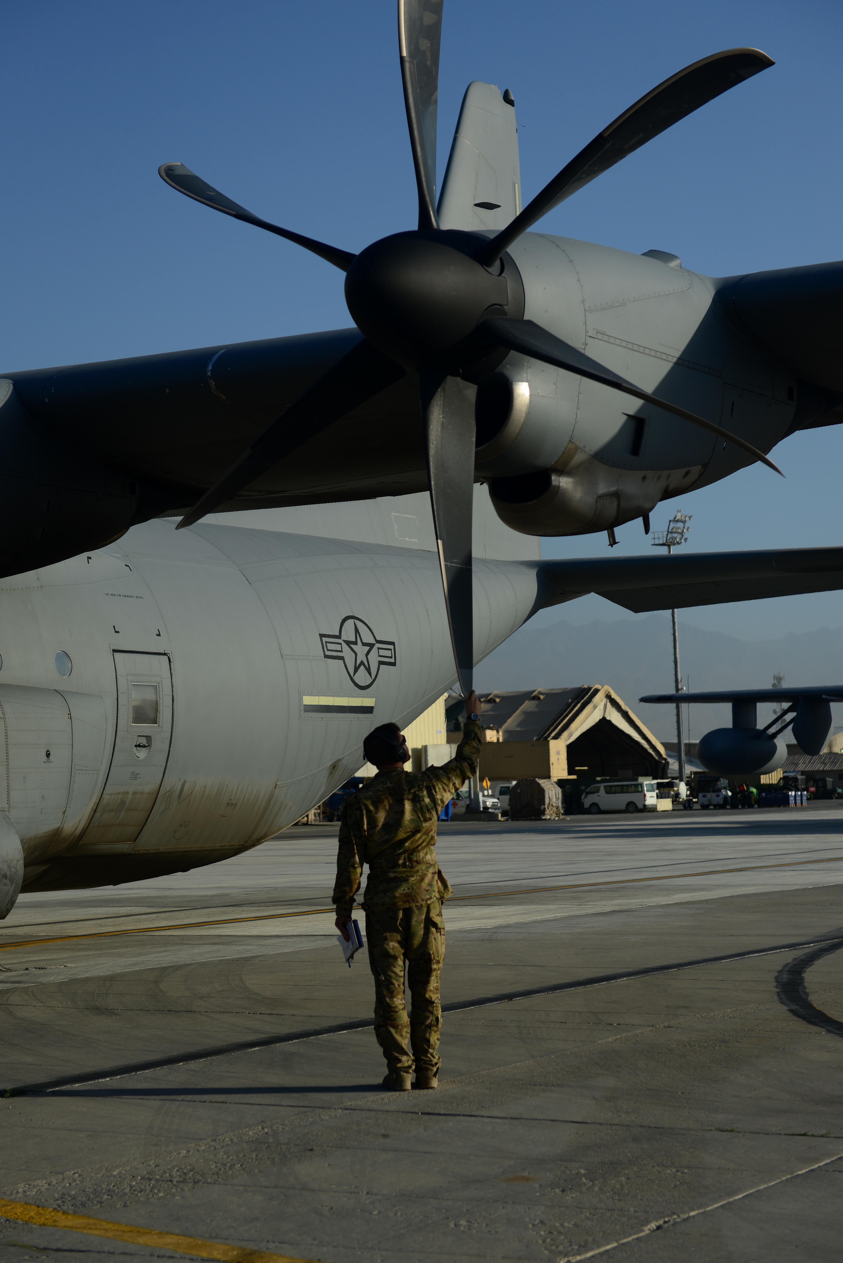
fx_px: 2597
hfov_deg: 18.4
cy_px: 627
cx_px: 411
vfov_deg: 27.3
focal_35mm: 74
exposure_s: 1/2000
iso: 125
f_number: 4
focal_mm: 70
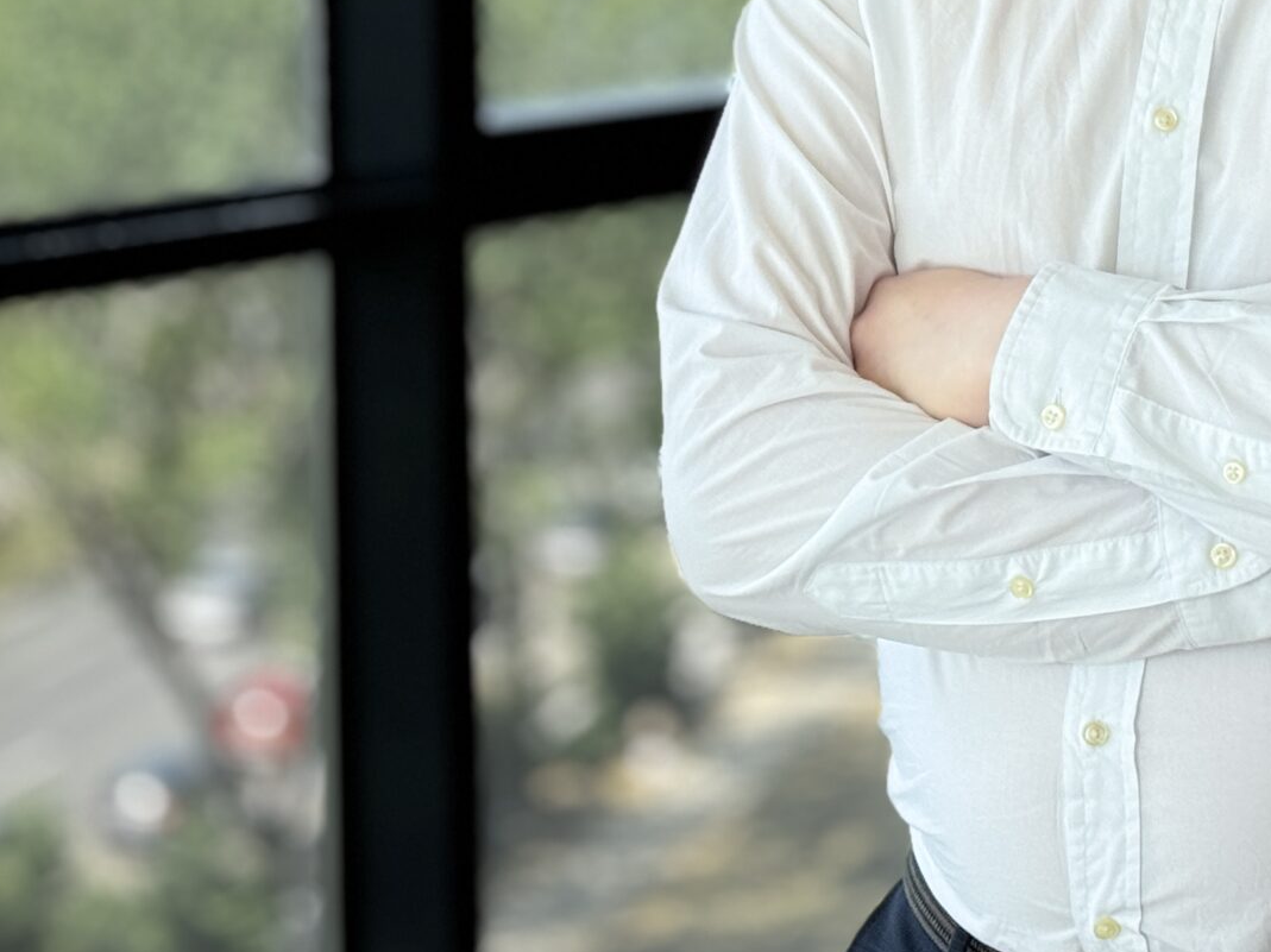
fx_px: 4221
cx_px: 742
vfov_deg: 12.6
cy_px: -144
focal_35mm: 115
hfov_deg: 17.1
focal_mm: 6.76
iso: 64
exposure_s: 1/639
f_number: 1.78
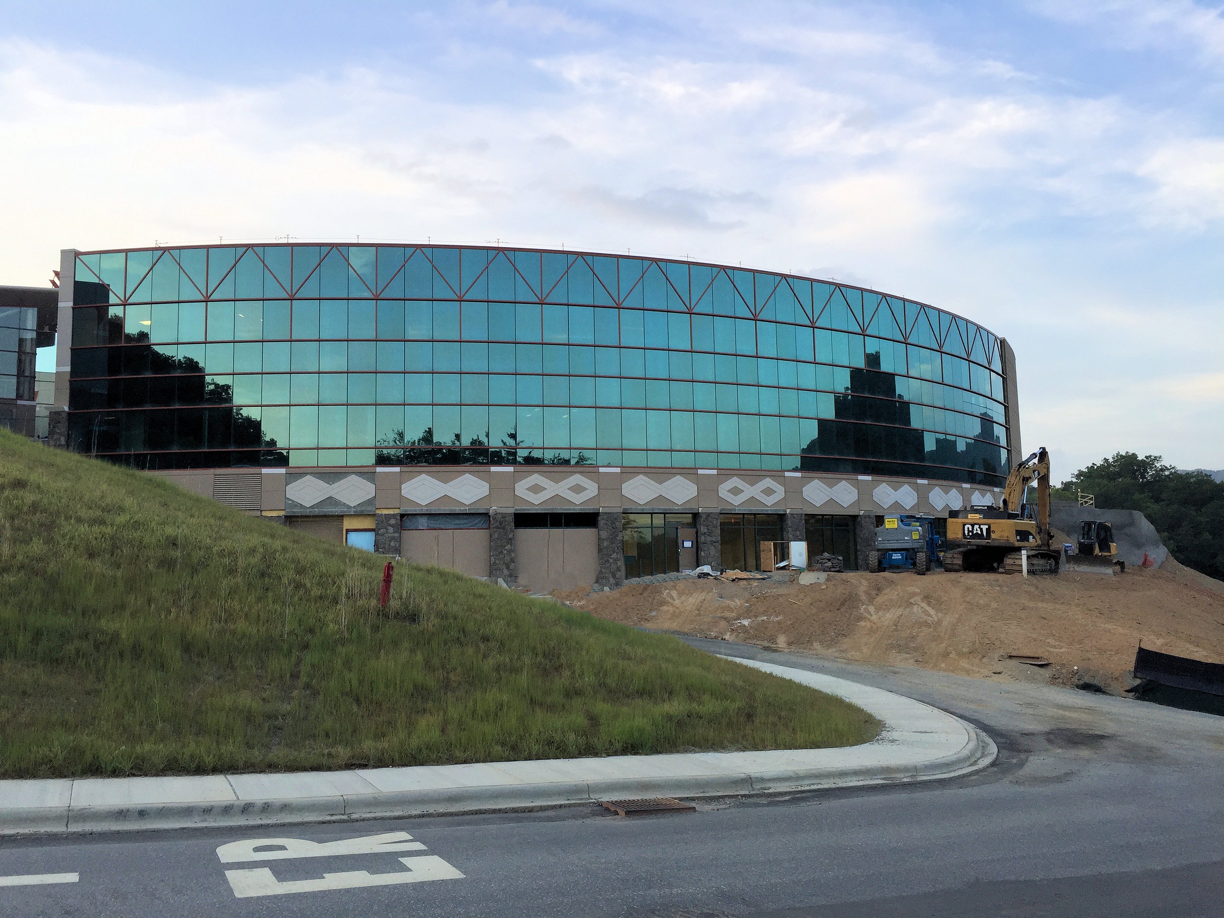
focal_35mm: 29
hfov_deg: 61.7
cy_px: 459
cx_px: 612
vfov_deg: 48.2
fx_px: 1025
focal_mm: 4.15
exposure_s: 1/189
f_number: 2.2
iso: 32
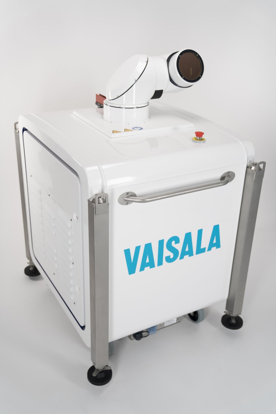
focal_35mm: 40
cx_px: 138
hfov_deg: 33.4
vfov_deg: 48.5
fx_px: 460
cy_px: 207
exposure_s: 1/80
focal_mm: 40
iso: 100
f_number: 2.8
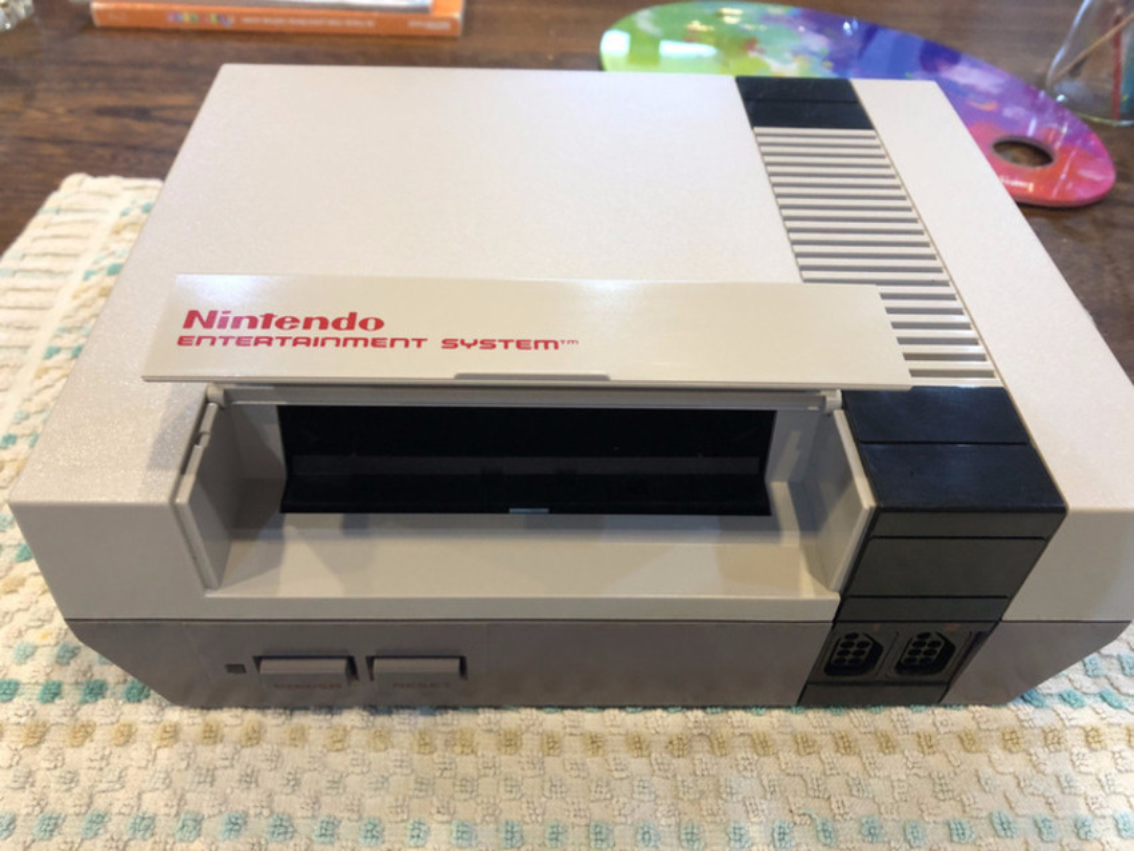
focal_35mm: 28
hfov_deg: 63.4
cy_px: 426
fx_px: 918
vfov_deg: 49.8
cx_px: 567
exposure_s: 1/17
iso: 50
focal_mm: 3.99
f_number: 1.8
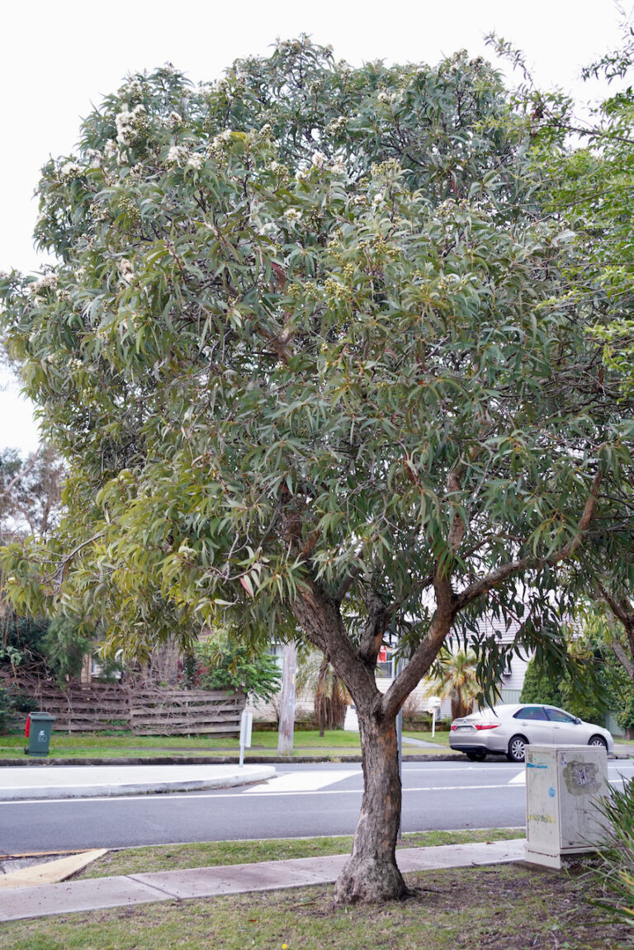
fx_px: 924
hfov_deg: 37.9
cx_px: 317
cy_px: 475
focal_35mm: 35
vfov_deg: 54.4
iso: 400
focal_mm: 35
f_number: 2.8
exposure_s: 1/80
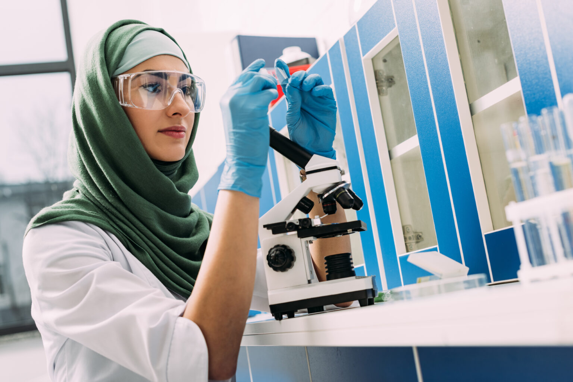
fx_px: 796
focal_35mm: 50
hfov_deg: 39.6
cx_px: 286
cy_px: 191
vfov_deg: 27.0
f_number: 4
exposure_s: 1/200
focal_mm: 50
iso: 200
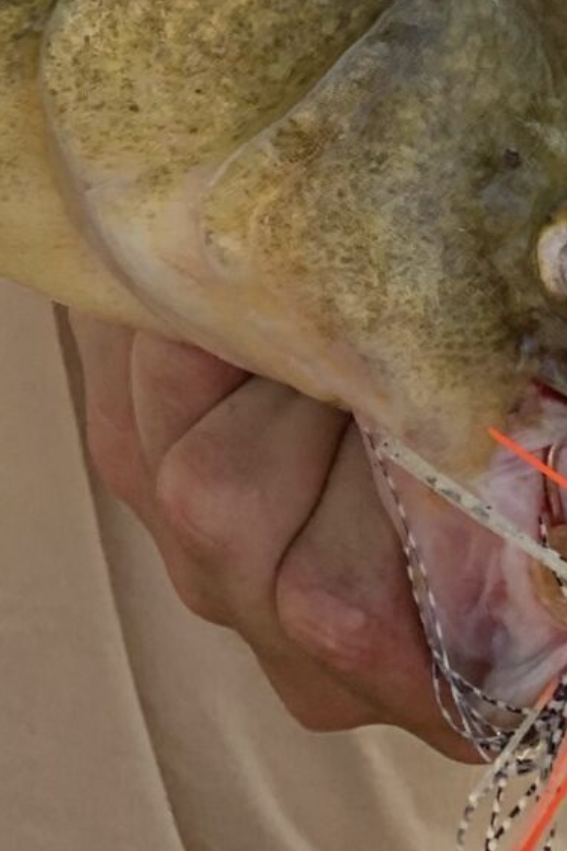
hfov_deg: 10.7
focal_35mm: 123
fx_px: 2907
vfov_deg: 13.7
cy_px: -937
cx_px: -333
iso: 25
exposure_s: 1/211
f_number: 1.8
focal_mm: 4.25
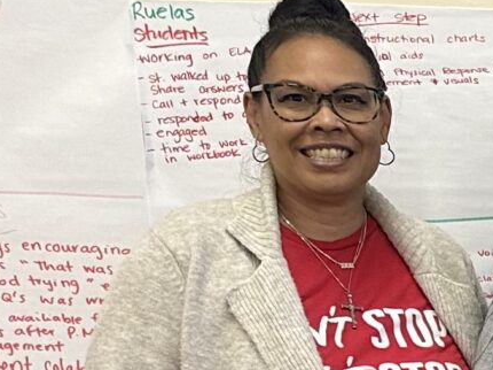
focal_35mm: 143
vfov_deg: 10.0
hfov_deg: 10.4
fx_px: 2035
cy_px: 563
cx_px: 1425
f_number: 1.78
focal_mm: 6.86
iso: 125
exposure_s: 1/60
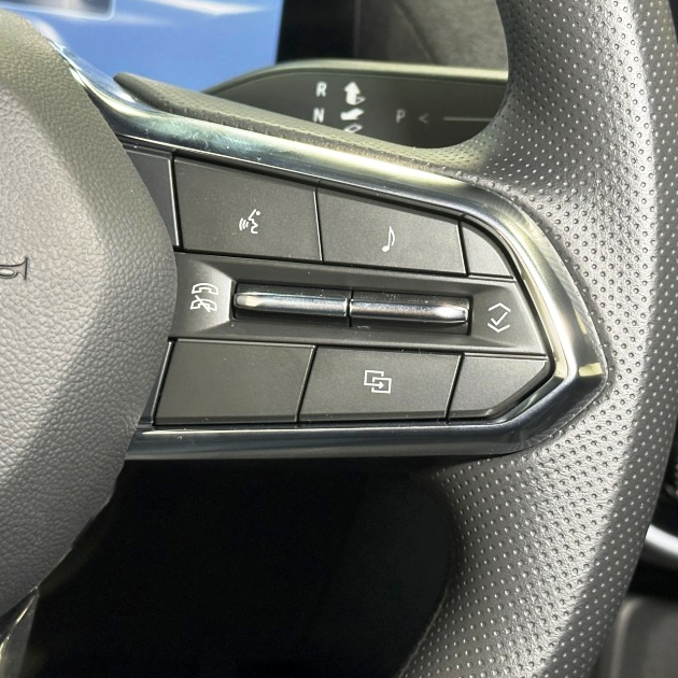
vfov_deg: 25.0
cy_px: 289
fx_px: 1529
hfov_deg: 25.0
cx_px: 325
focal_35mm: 69
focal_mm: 6.86
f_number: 1.78
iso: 500
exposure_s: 1/39
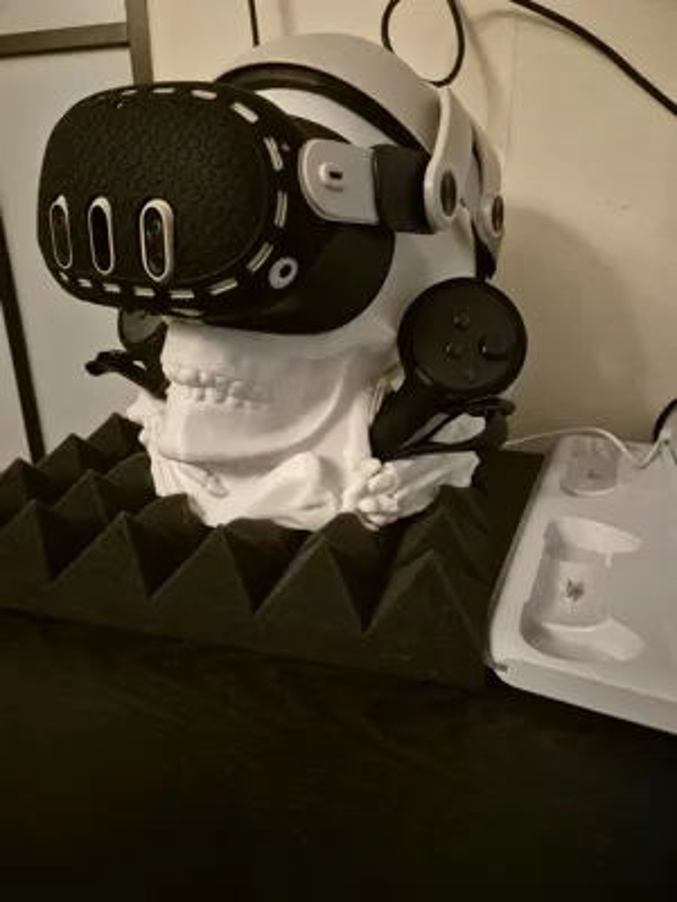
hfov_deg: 58.9
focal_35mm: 23
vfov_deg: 73.9
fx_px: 600
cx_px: 338
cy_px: 451
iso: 2500
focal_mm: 5.4
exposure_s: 1/100
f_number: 1.8
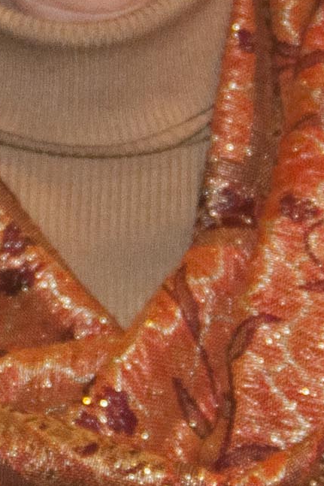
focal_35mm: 278
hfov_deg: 4.9
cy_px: -106
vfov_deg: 7.3
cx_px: -312
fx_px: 3755
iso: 220
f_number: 3.5
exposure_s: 1/100
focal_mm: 28
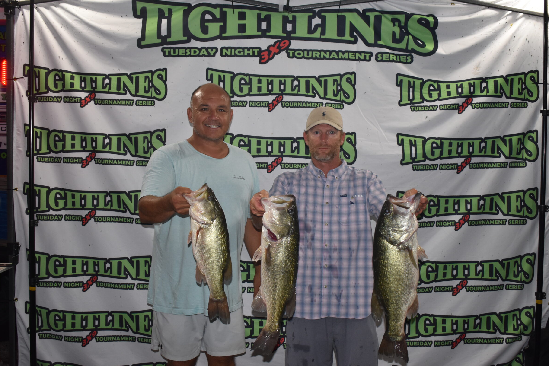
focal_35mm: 41
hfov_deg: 47.9
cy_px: 179
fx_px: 618
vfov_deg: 33.0
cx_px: 281
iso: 900
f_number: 4
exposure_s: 1/60
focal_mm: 25
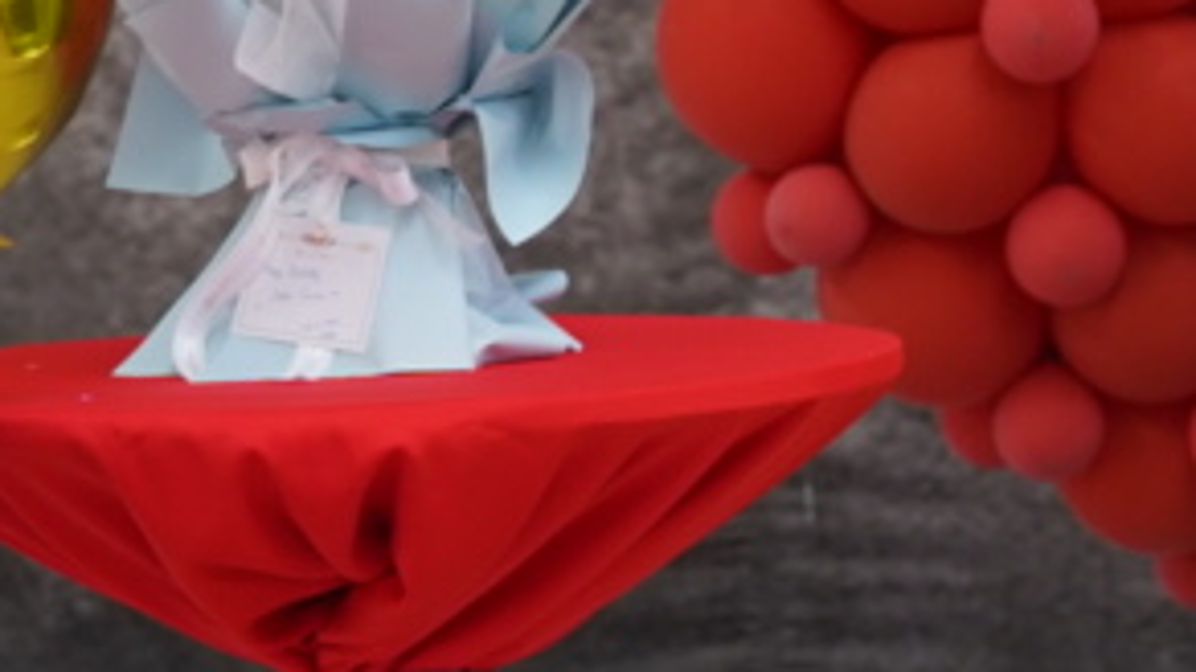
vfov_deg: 6.1
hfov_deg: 10.1
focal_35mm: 197
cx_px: 2376
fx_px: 6245
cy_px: 565
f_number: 4
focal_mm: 34
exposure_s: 1/160
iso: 250
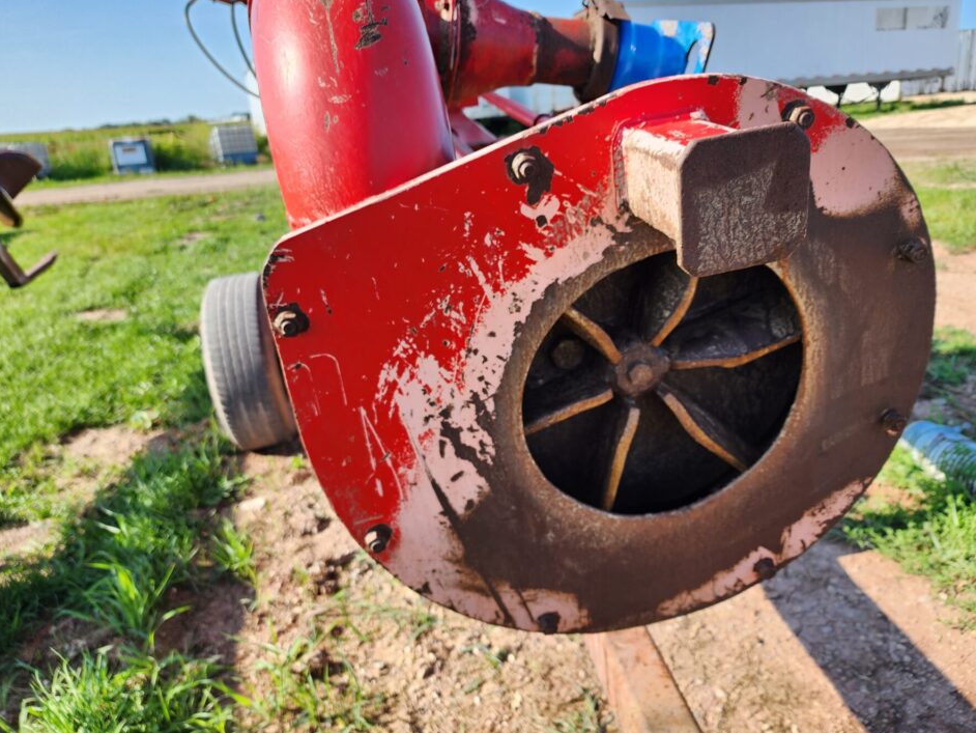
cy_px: 374
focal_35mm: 25
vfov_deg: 54.9
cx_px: 495
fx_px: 705
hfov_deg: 69.4
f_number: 1.8
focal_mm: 6.4
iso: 12
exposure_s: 1/296
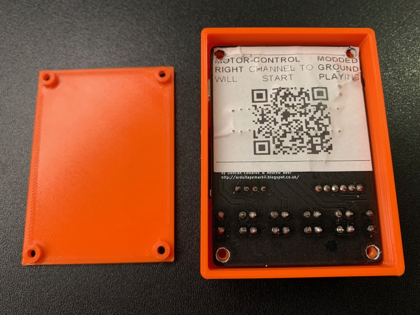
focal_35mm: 26
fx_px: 315
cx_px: 210
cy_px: 158
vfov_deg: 53.1
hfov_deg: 67.3
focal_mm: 4.25
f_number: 1.8
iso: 125
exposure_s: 1/60
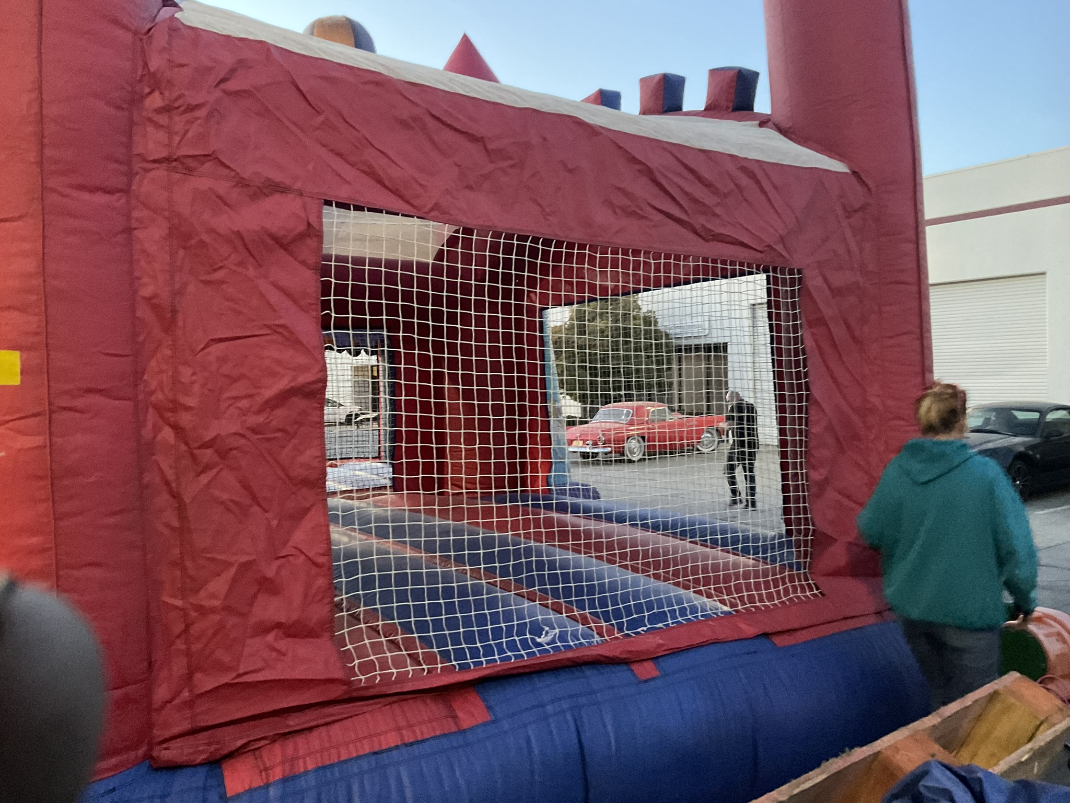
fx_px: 896
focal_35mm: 29
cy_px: 402
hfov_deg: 61.7
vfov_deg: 48.2
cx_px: 535
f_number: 1.8
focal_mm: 3
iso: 500
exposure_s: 1/30
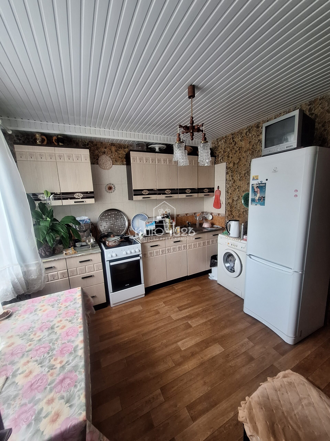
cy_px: 220
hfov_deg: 89.9
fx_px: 165
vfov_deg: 106.2
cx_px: 165
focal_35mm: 13
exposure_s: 1/50
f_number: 2.2
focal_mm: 1.74
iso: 160
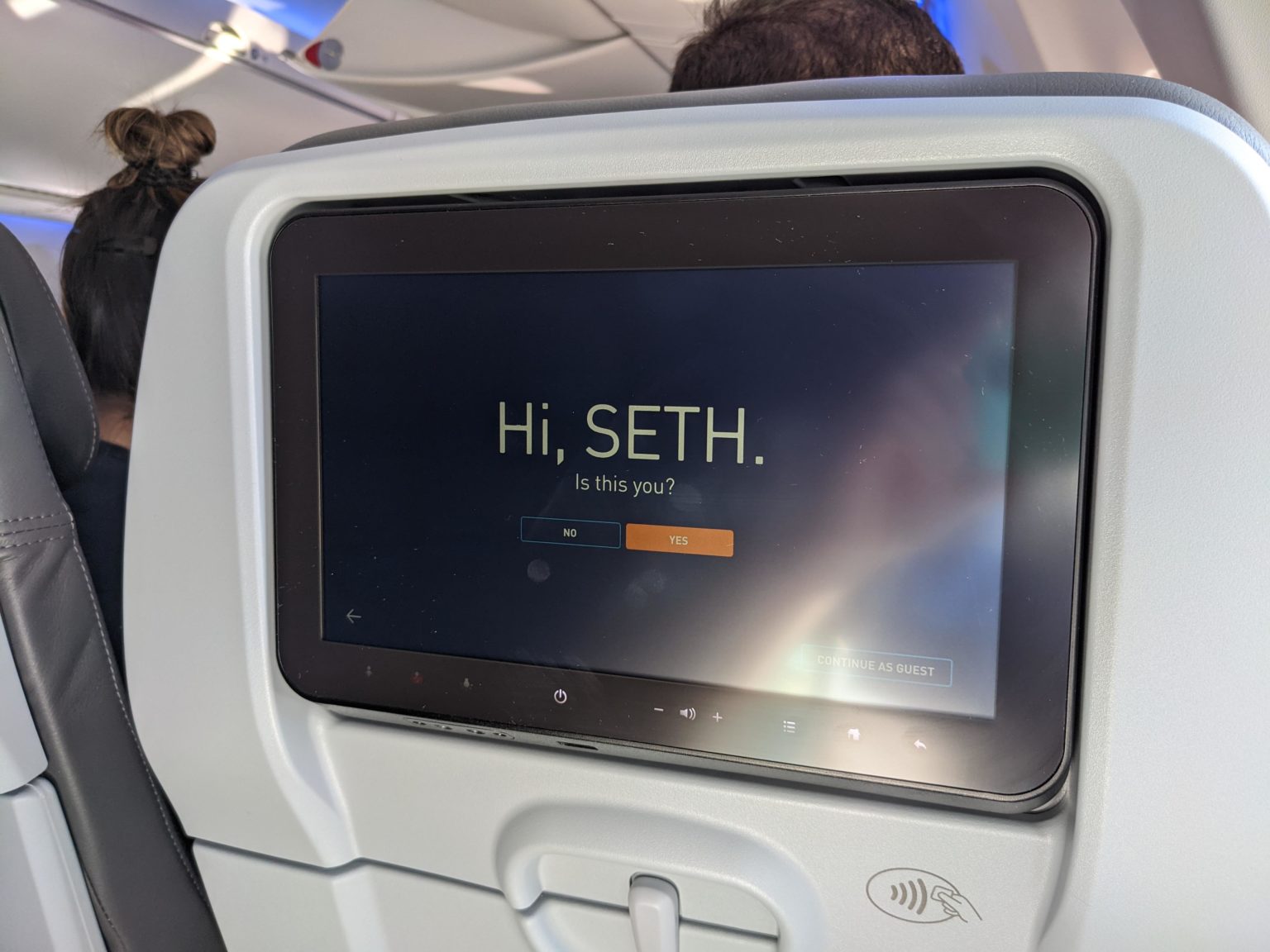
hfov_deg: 65.3
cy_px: 476
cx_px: 635
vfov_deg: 51.4
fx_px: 991
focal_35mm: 27
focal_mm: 4.38
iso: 76
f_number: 1.73
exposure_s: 1/126
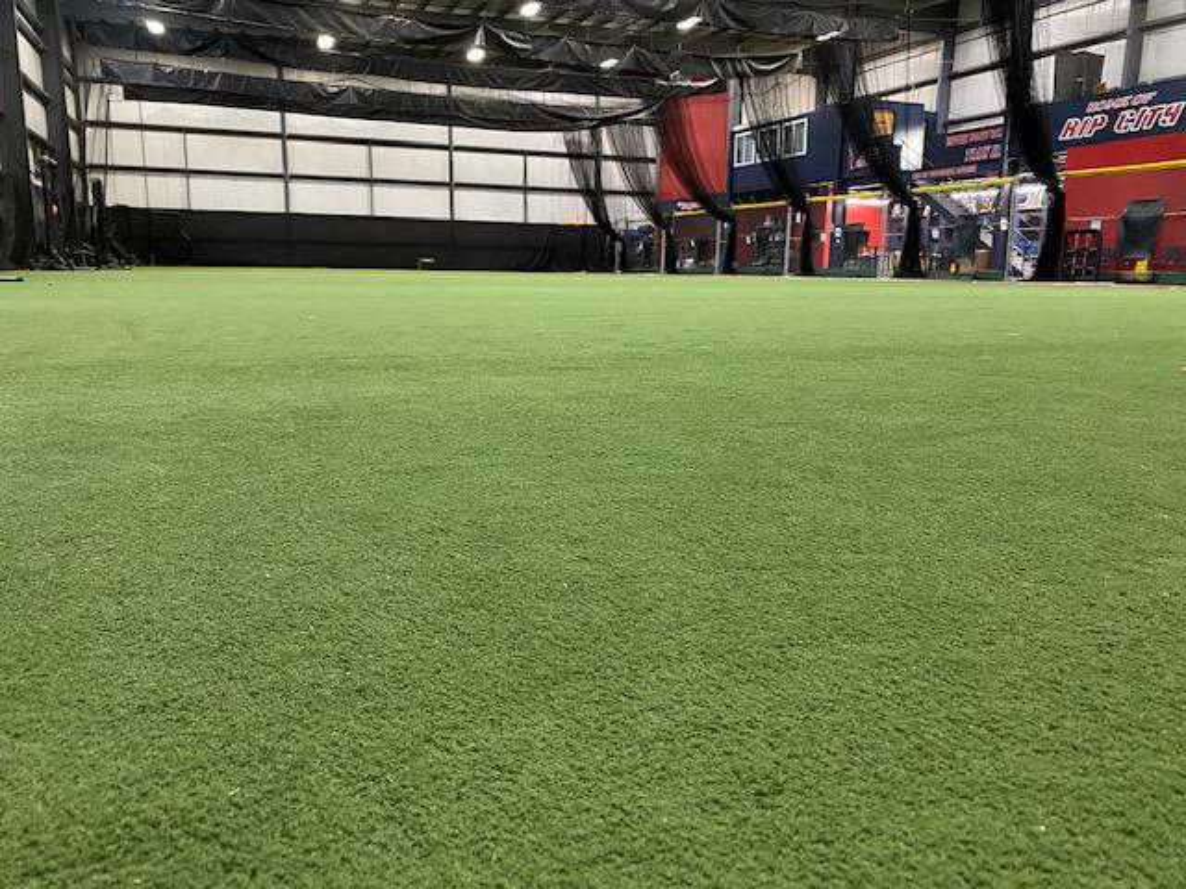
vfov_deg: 53.1
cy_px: 444
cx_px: 593
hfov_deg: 67.3
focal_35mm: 26
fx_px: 891
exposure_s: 1/30
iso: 500
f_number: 1.8
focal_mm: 4.25
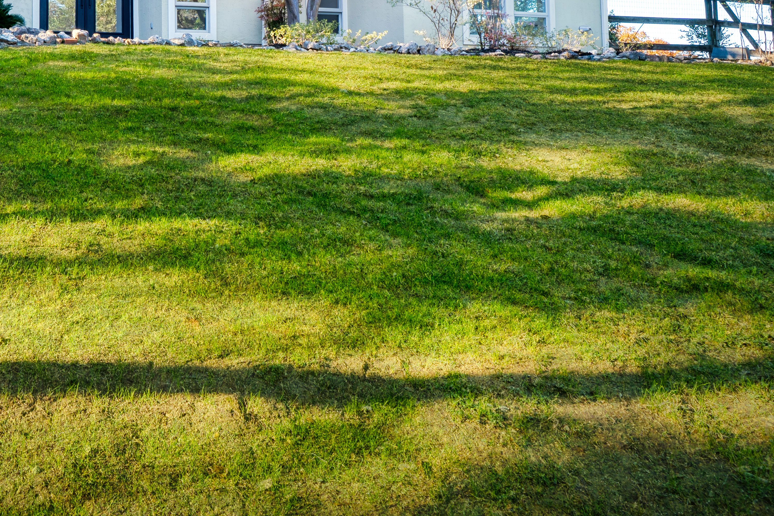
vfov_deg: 37.8
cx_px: 127
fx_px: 688
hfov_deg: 53.7
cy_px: 32
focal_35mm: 32
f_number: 11
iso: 100
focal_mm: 16
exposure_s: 1/4
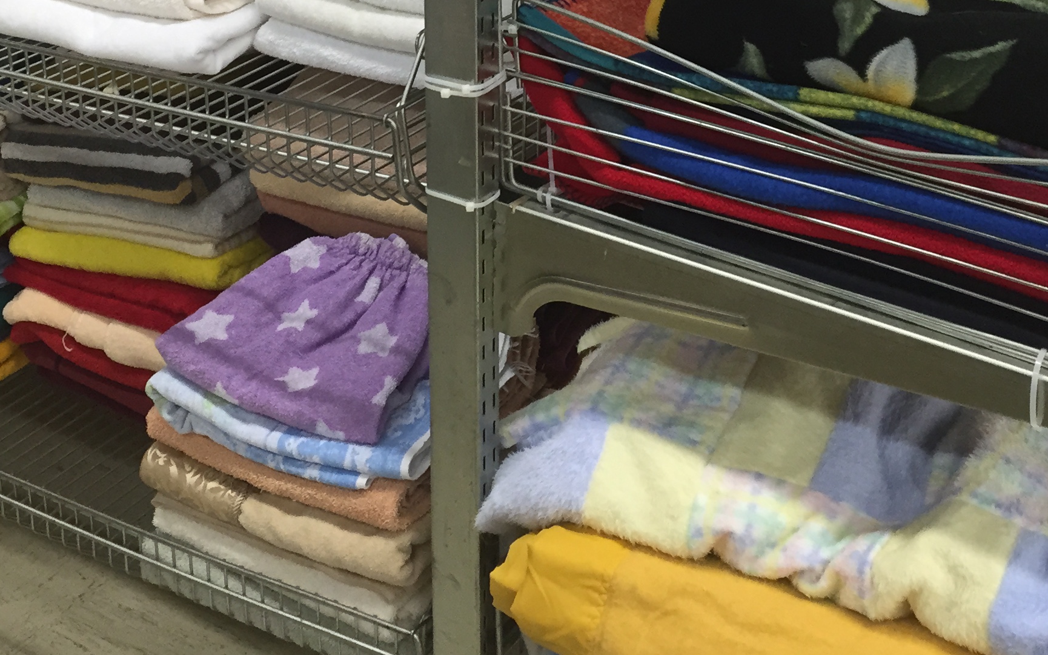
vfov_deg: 21.4
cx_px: 519
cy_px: -44
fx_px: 1656
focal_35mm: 58
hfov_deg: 35.1
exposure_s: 1/30
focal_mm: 4.15
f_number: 2.2
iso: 50
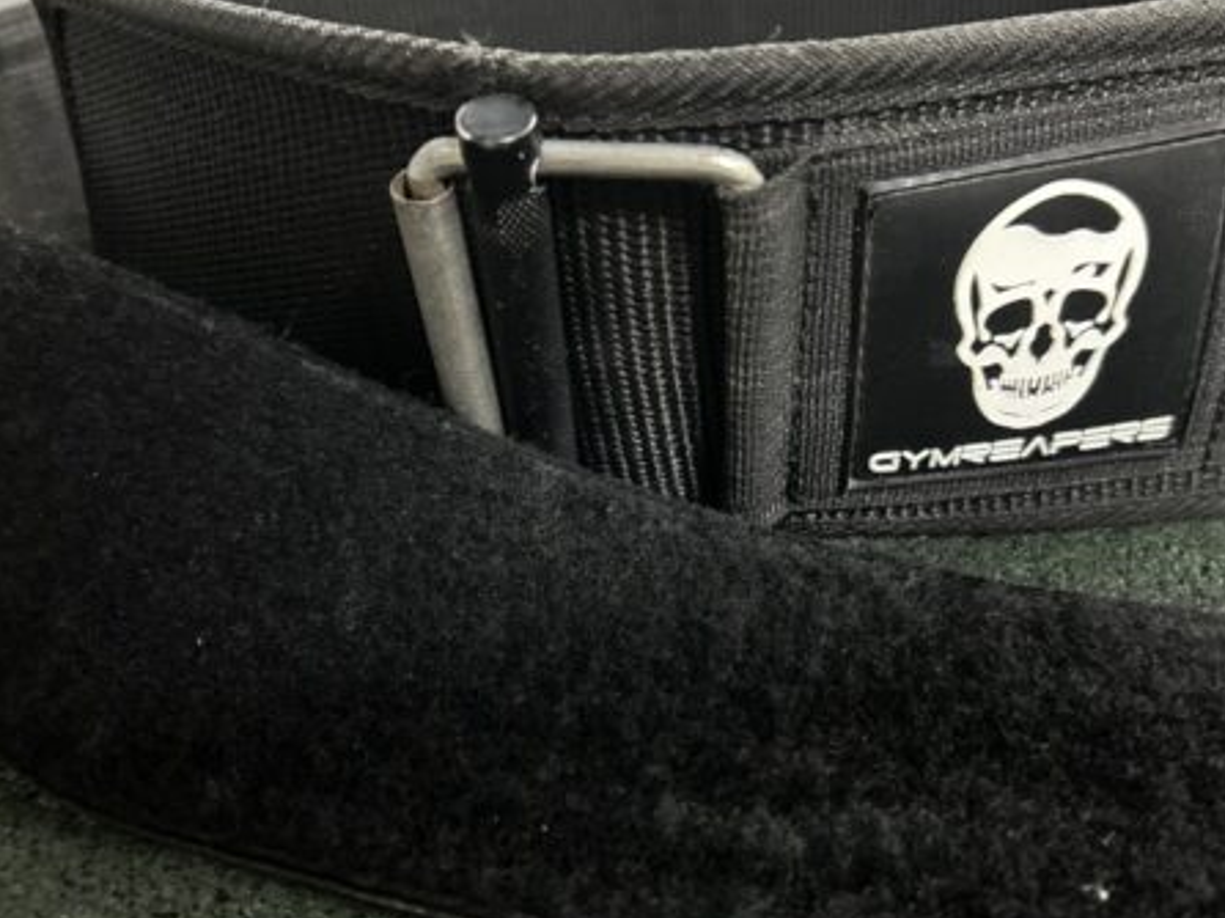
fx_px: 1238
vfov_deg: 40.7
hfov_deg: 52.5
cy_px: 475
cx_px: 687
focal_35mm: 35
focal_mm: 5.7
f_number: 1.5
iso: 800
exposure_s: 1/24
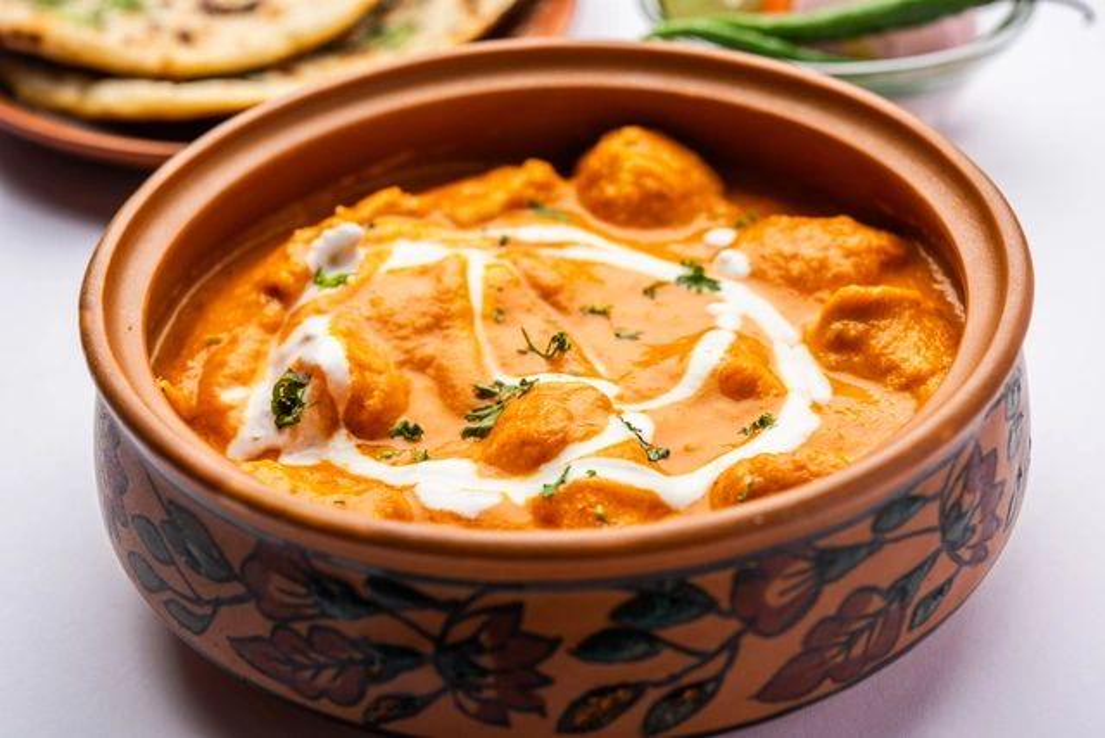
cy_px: 369
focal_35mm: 60
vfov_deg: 22.6
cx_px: 552
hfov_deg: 33.4
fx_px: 1842
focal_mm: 60
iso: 100
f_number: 7.1
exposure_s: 1/125
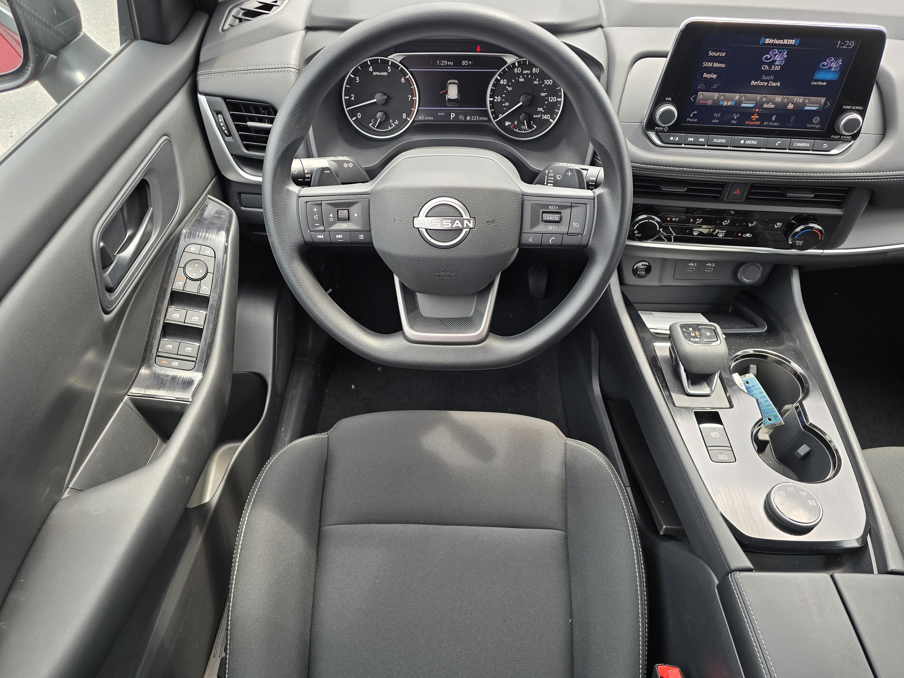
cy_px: 339
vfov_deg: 58.9
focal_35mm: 23
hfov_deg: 73.9
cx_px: 452
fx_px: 601
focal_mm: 6.3
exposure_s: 1/180
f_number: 1.7
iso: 50
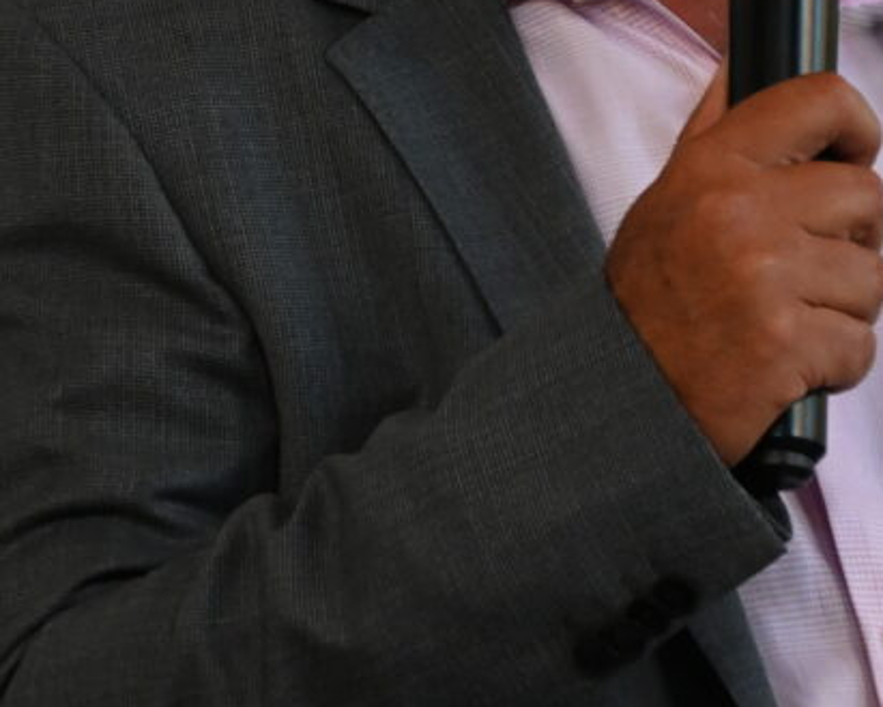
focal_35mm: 1402
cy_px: -133
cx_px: 584
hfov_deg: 1.4
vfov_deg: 1.1
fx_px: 36648
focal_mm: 400
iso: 4000
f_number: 5.6
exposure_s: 1/125
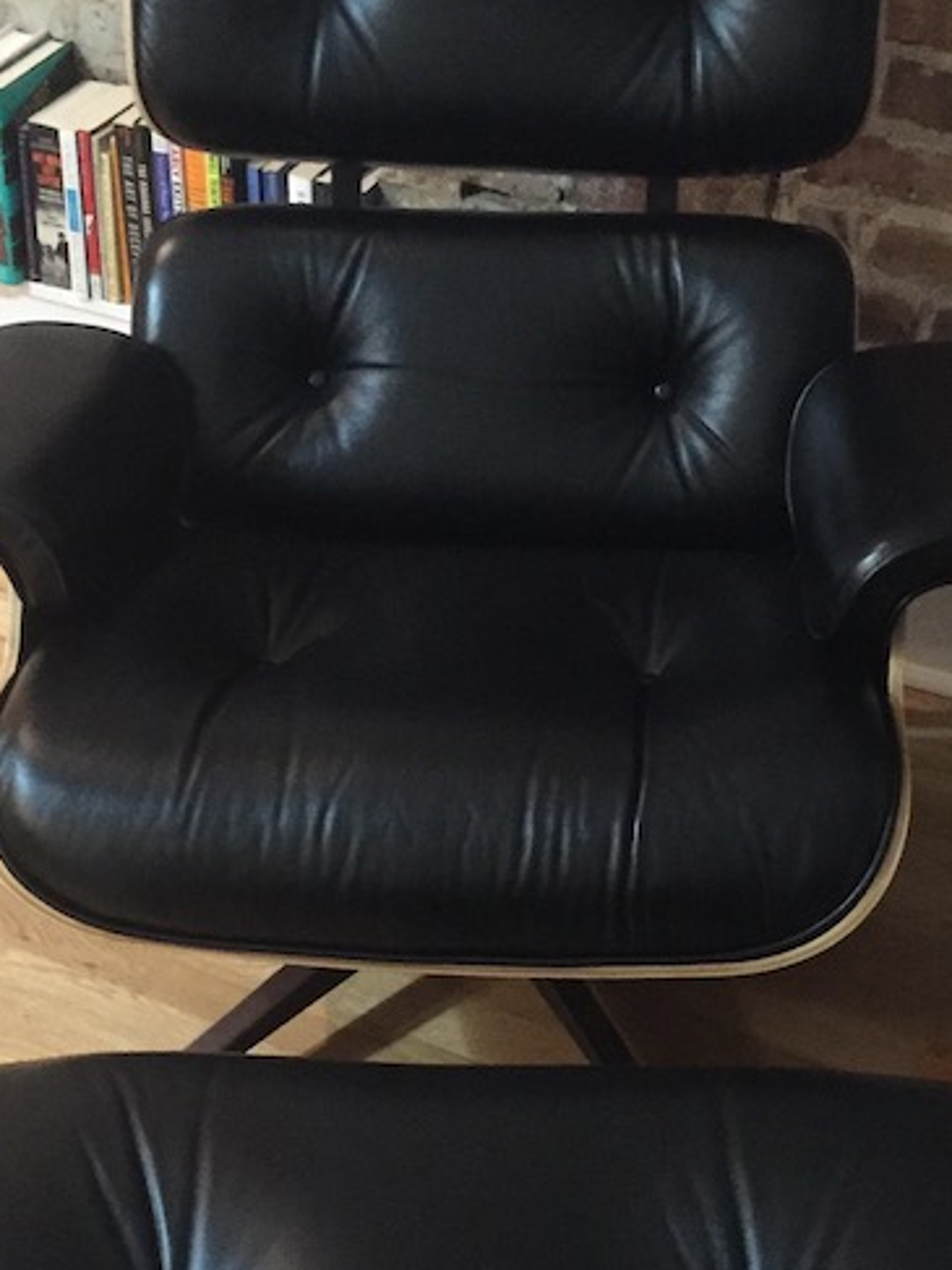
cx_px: 464
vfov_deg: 31.6
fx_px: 2238
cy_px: 785
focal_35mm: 61
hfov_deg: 24.0
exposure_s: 1/15
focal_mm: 4.15
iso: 400
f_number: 2.2
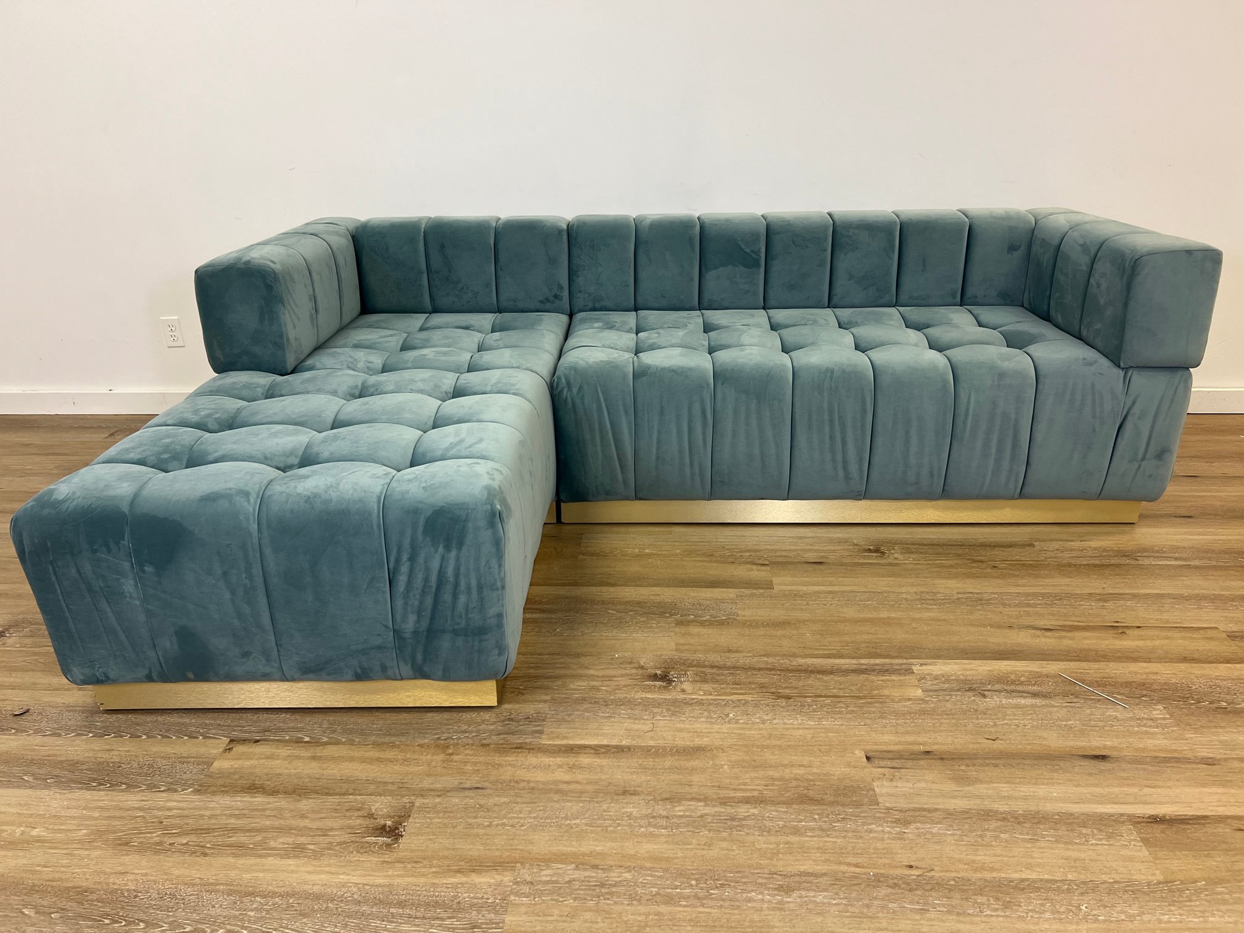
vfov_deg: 53.1
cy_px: 466
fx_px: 934
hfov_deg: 67.3
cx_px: 622
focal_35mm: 26
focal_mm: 5.7
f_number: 1.5
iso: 100
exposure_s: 1/120
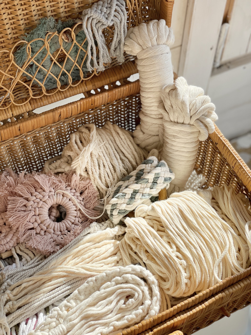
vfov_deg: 36.8
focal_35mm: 52
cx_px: 126
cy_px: 168
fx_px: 503
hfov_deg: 28.0
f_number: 2
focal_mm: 6
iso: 25
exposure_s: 1/345
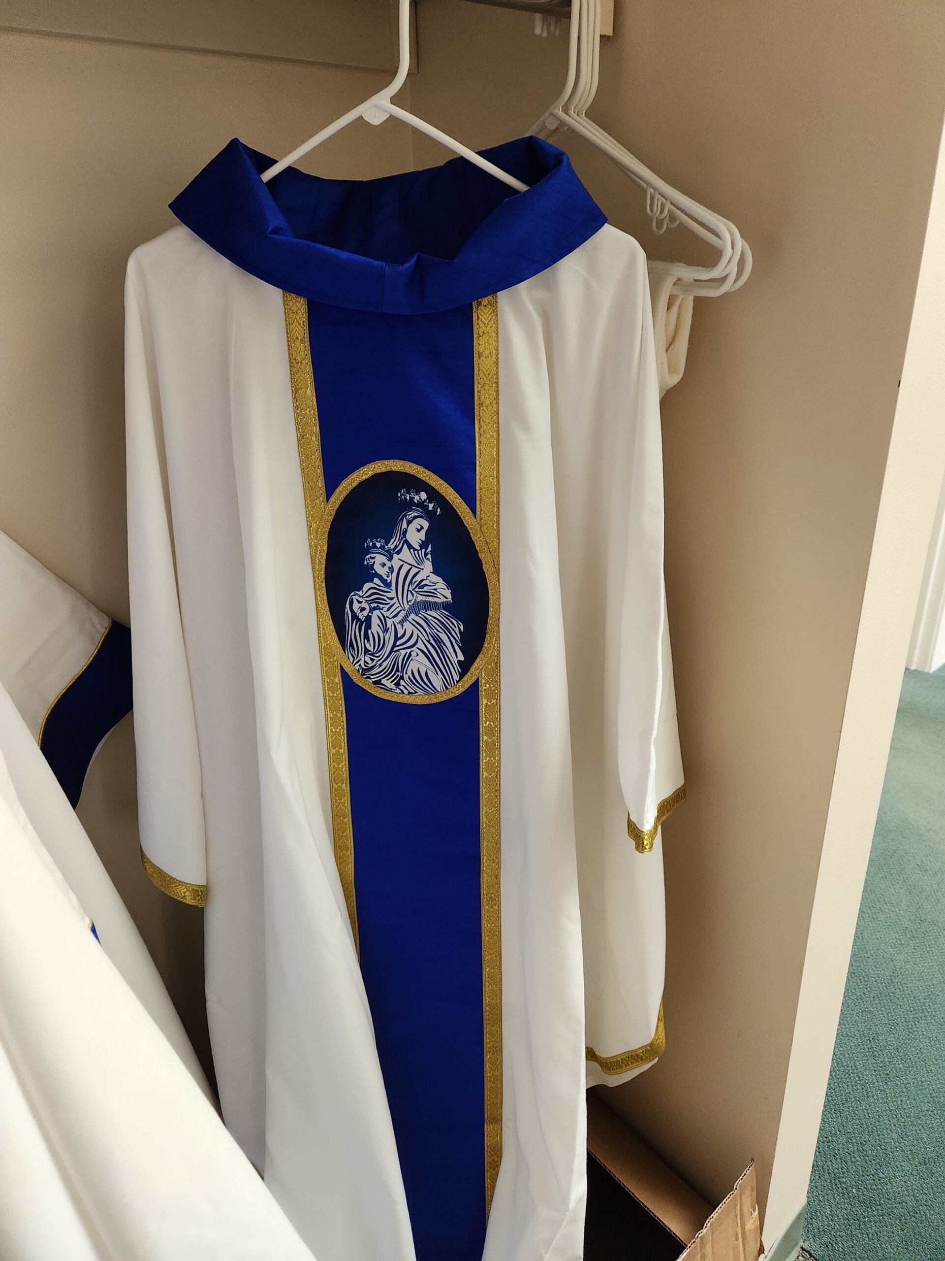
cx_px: 472
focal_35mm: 23
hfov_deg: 58.9
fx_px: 837
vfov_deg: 73.9
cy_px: 630
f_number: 1.8
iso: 500
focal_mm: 5.4
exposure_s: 1/120
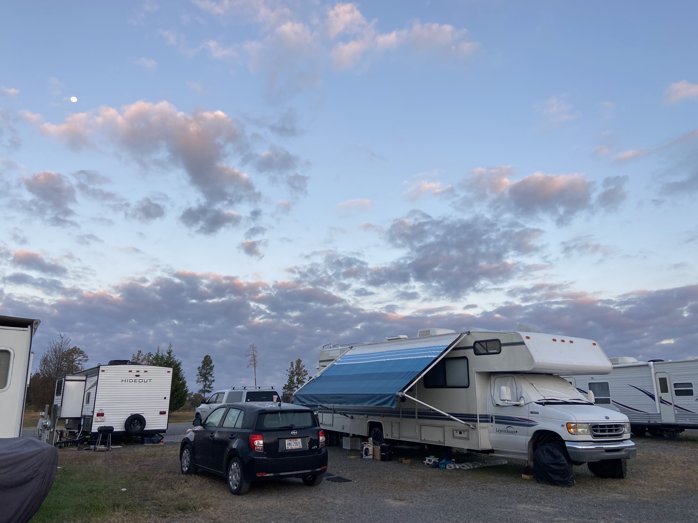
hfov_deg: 67.3
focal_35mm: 26
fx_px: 524
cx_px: 349
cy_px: 262
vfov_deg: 53.1
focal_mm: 4.25
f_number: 1.8
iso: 32
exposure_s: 1/275
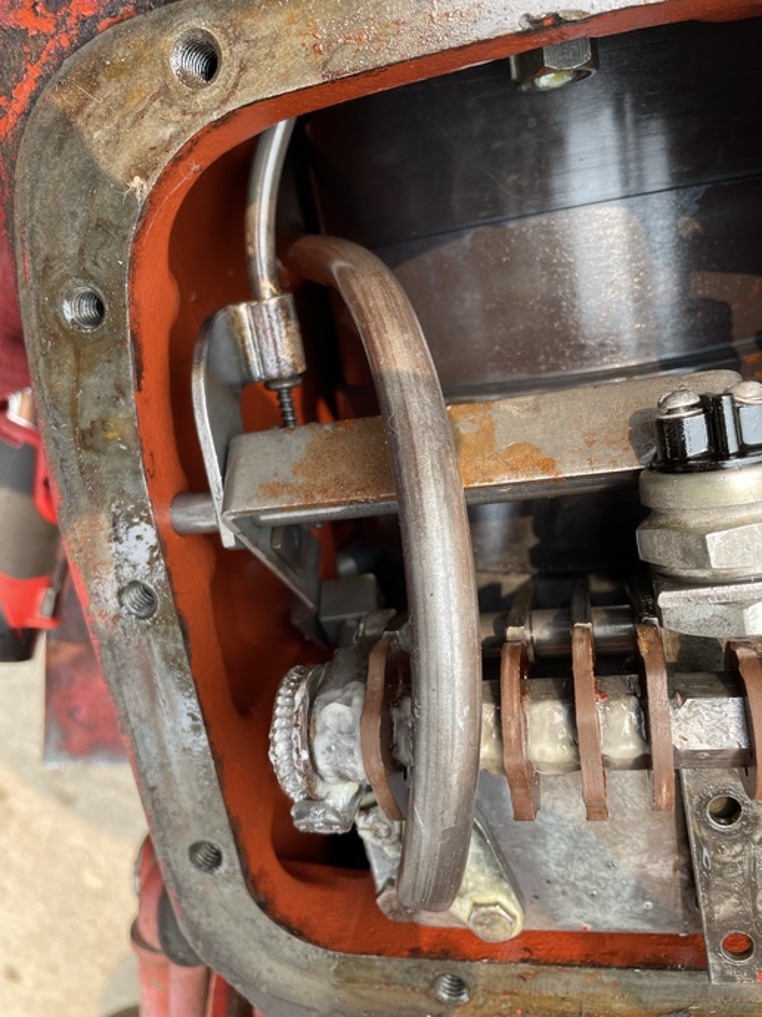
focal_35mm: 26
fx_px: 763
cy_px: 508
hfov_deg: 53.1
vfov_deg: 67.3
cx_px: 381
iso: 32
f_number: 1.6
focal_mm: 4.2
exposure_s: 1/281
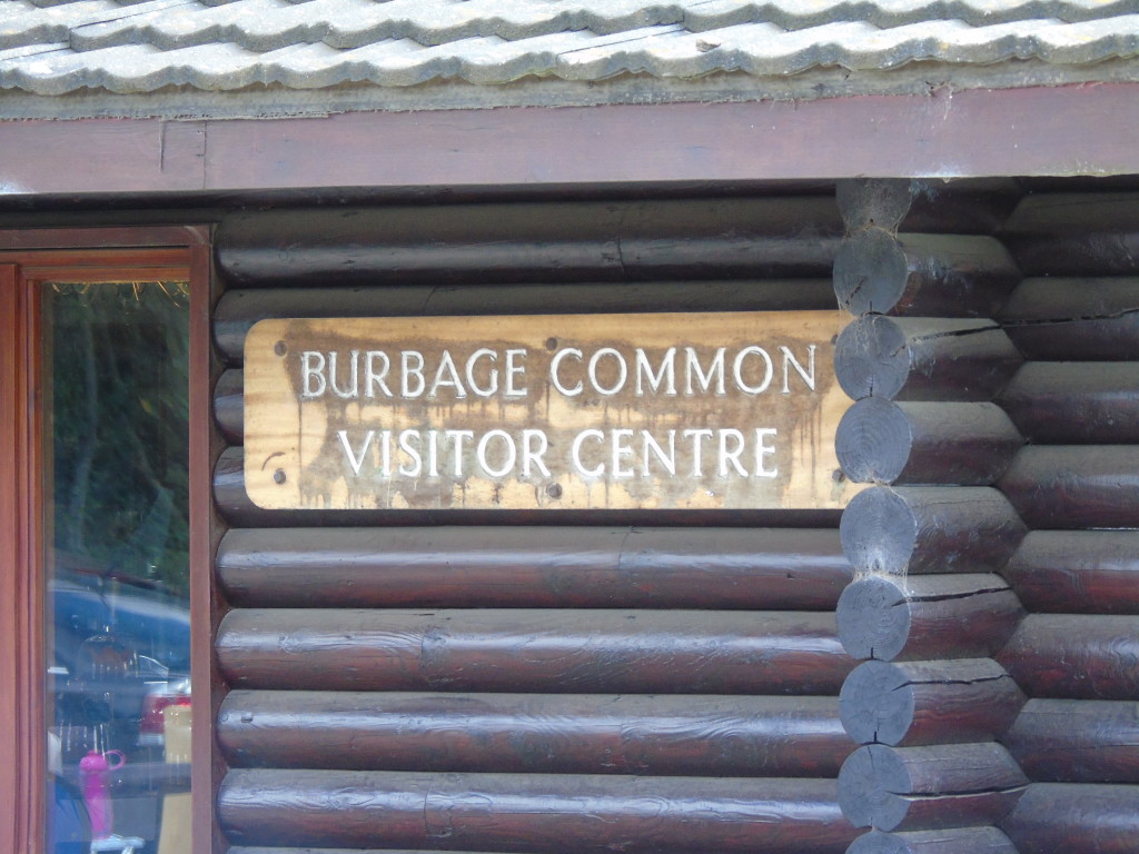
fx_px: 9147
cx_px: 570
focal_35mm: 278
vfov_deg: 5.3
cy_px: 427
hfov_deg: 7.1
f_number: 4.9
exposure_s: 1/100
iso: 400
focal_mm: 50
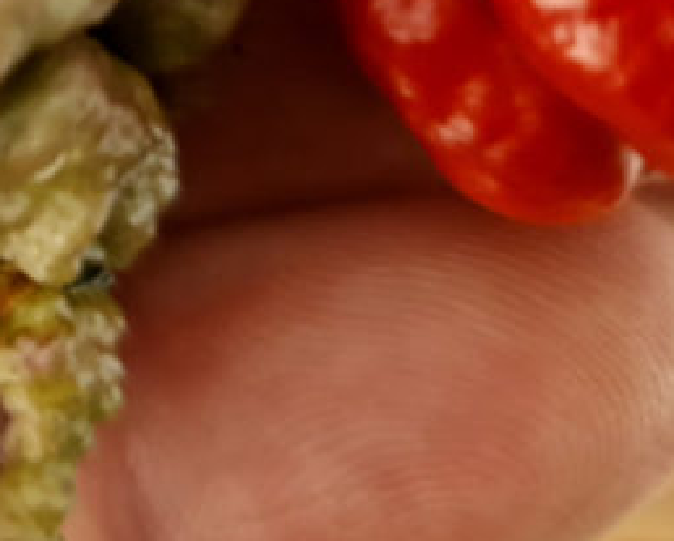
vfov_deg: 16.1
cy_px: -227
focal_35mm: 89
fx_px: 1777
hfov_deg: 18.3
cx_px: -426
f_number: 1.8
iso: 50
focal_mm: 6.4
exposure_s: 1/60
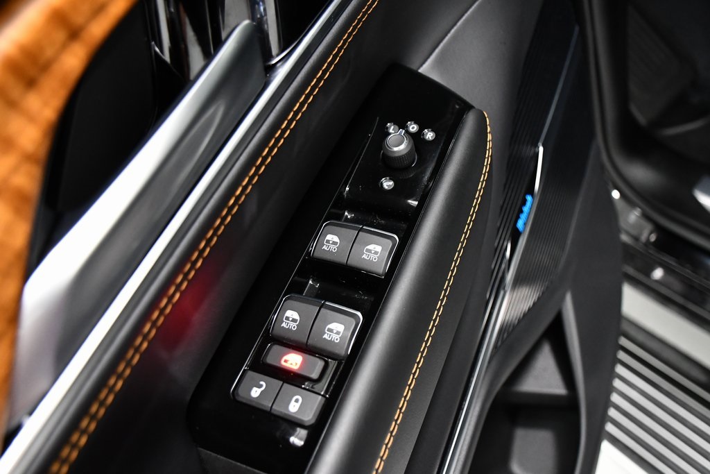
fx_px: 710
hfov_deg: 53.1
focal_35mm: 36
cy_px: 237
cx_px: 355
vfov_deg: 36.9
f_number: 3.8
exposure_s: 1/60
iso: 3200
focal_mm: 24
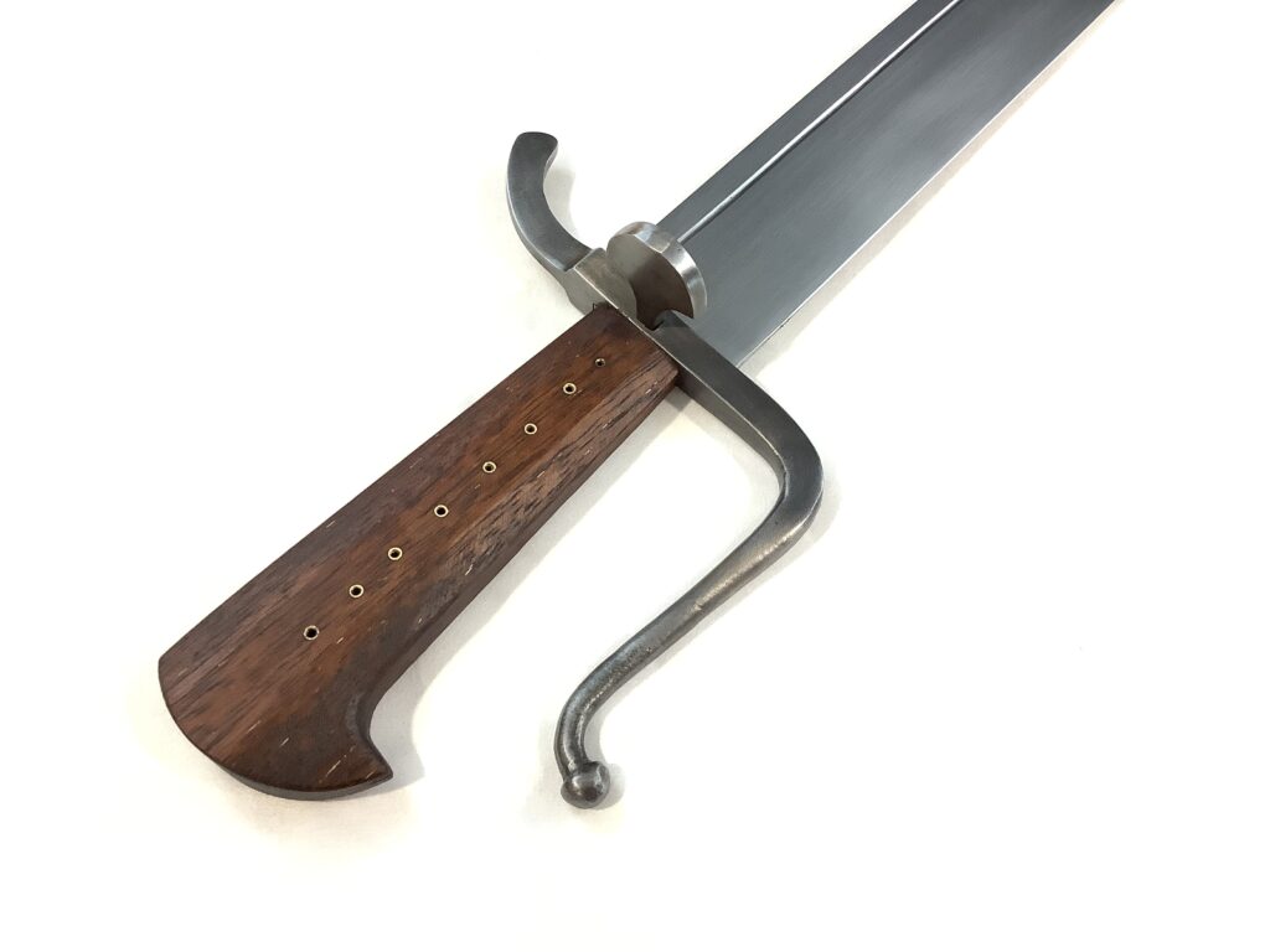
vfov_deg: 45.4
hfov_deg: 58.4
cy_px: 476
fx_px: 1137
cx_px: 635
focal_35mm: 31
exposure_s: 1/60
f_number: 2.4
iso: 200
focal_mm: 3.3
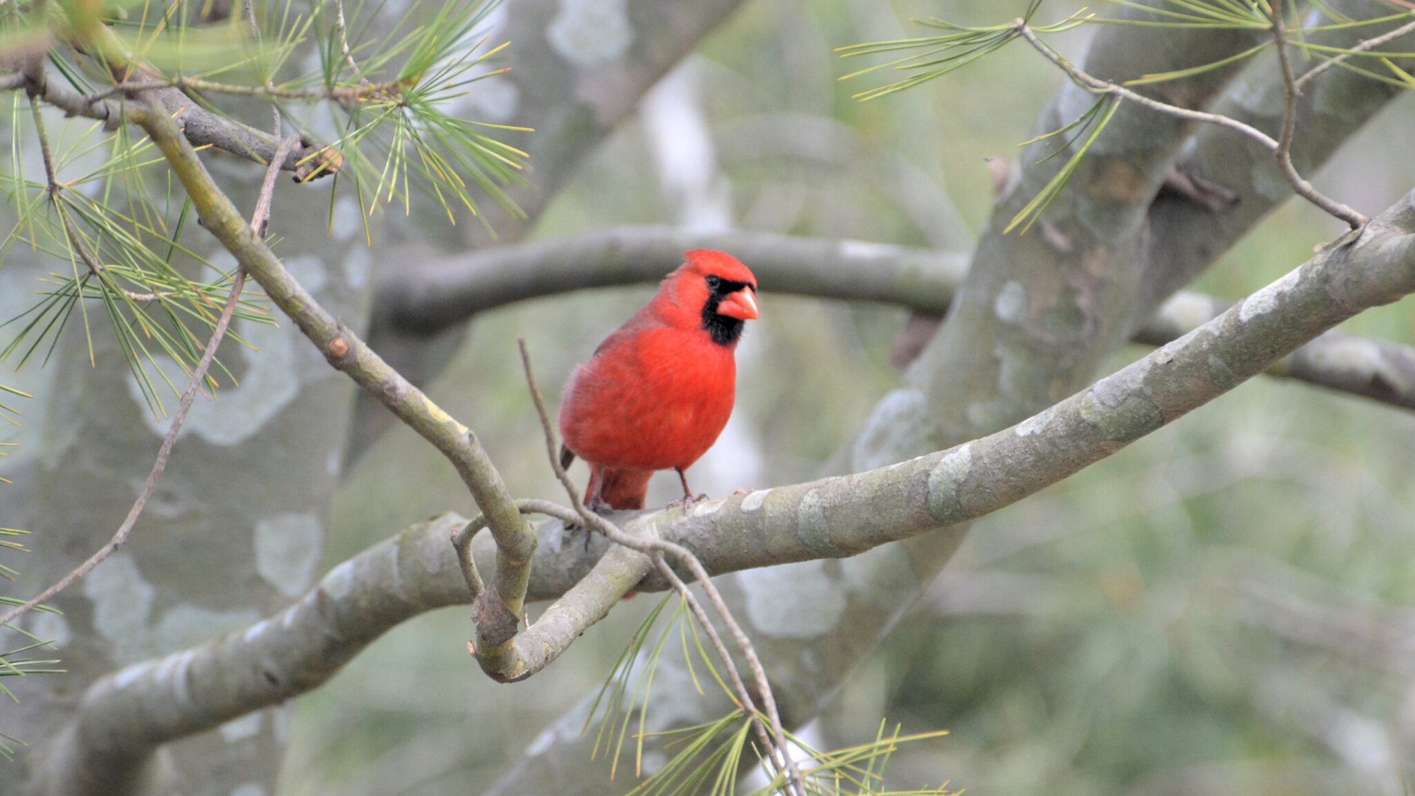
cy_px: 459
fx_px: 17708
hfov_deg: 4.6
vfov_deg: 2.6
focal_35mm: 472
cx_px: 708
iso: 1600
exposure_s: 1/500
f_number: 5.6
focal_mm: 300
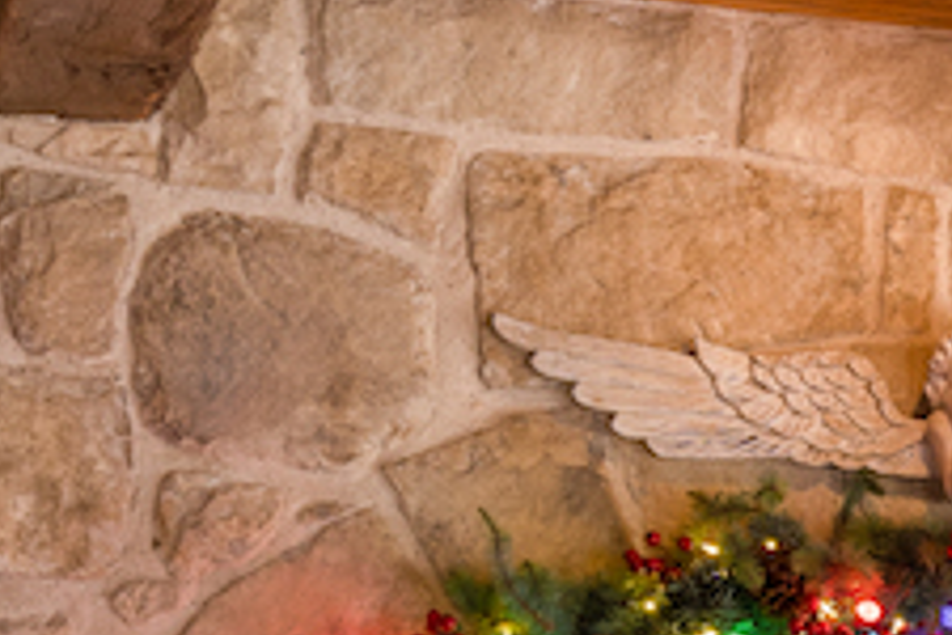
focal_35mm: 192
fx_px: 5077
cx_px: 2534
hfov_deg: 9.2
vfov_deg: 6.9
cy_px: 1289
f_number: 6.3
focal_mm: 36
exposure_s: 20
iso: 200
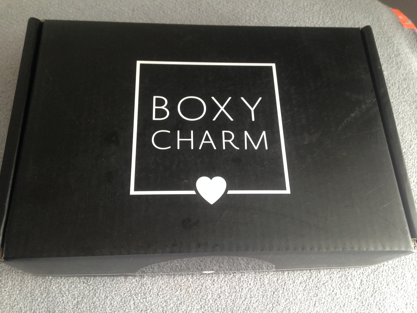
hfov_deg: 55.4
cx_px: 208
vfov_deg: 42.9
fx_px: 398
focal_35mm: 33
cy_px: 156
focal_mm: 4.12
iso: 125
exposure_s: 1/20
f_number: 2.4
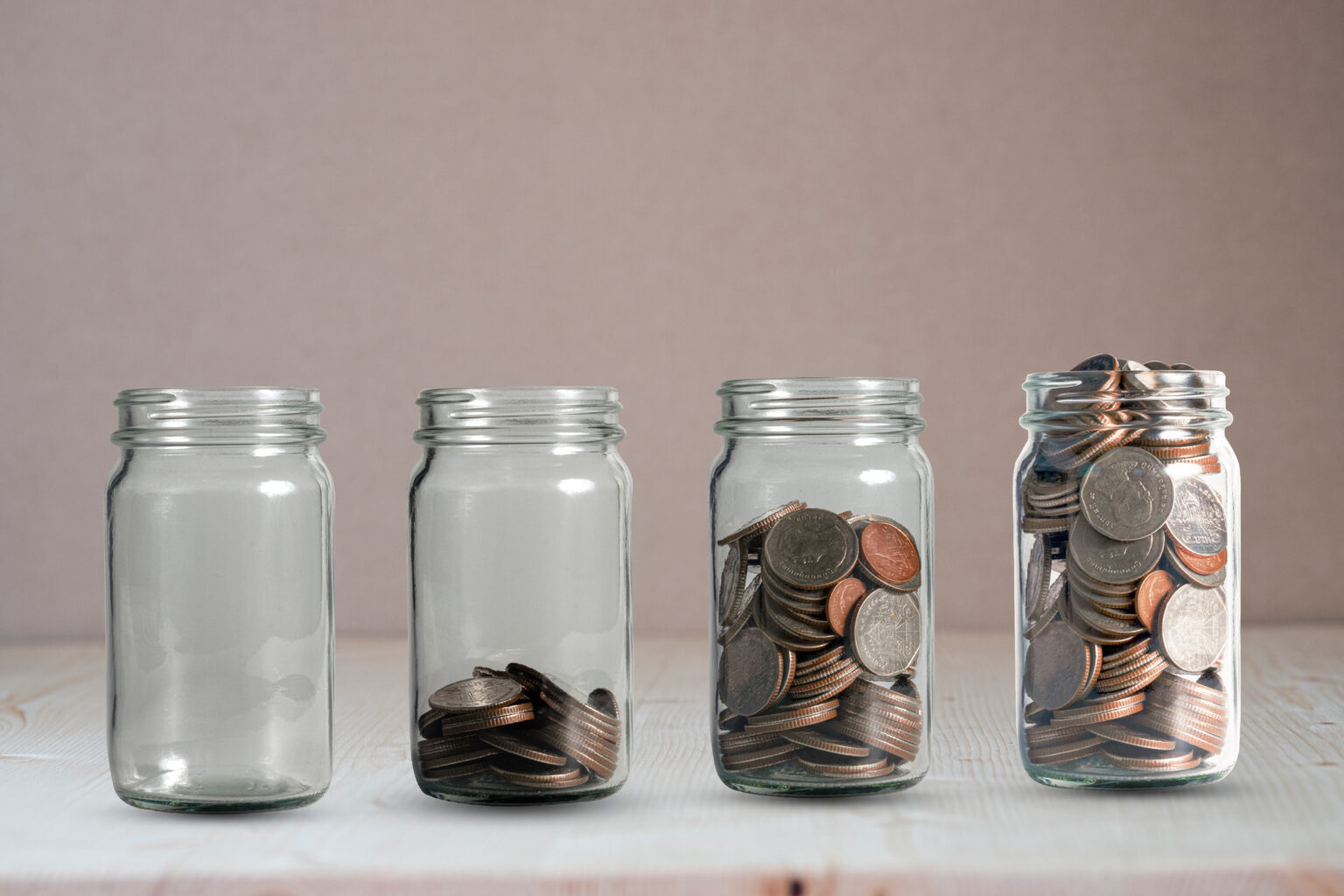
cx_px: 672
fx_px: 3360
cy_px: 448
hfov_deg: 22.6
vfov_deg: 15.2
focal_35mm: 90
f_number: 3.6
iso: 100
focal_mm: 60
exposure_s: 1/70
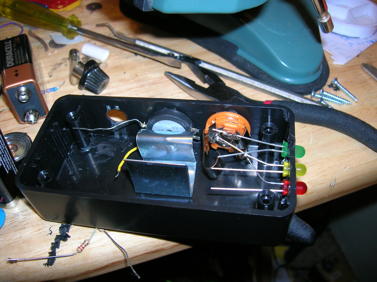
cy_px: 141
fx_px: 370
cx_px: 188
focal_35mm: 34
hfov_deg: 54.0
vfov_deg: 41.7
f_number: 2.9
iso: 50
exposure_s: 1/60.1
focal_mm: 5.7
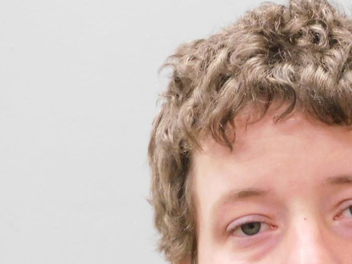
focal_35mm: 314
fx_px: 3193
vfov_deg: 4.7
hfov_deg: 6.3
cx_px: 379
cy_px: 270
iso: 800
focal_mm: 24.2
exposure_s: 1/15
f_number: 5
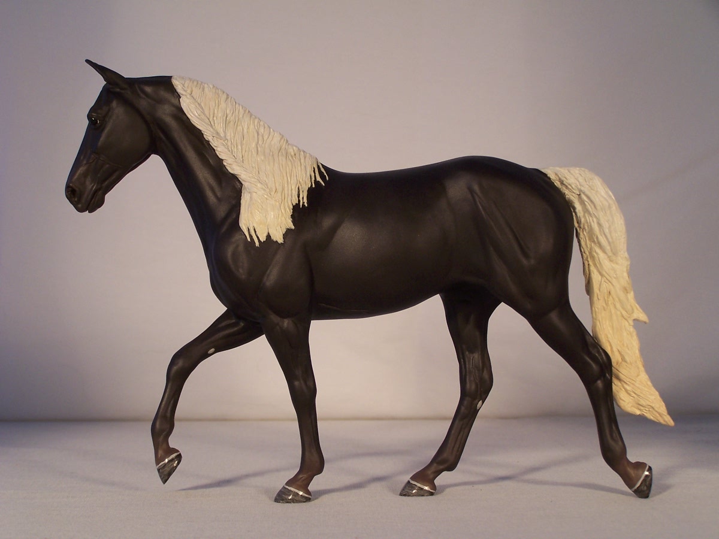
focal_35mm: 75
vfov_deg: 19.6
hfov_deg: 26.0
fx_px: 1558
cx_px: 360
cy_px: 270
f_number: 3.2
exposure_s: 1/45
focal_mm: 12.4
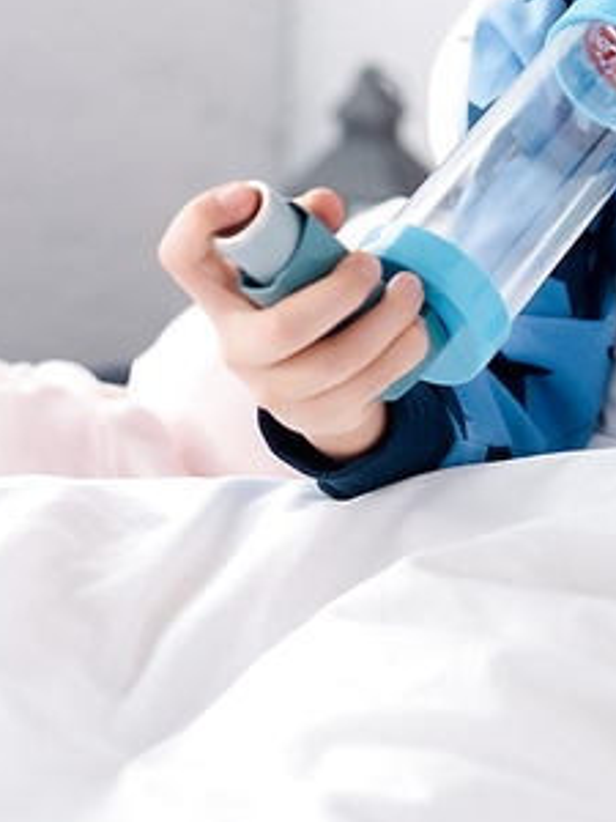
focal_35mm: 120
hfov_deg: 12.2
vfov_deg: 16.0
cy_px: -40
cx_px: 627
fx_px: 2847
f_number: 3.5
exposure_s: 1/100
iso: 640
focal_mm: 50
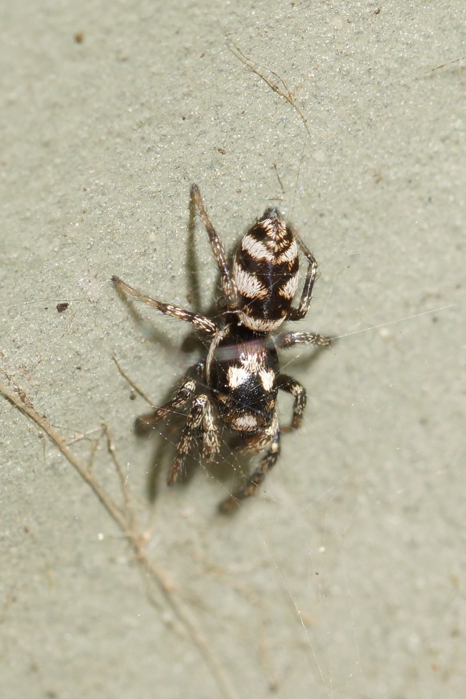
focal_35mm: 158
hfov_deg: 8.7
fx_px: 3058
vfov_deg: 13.0
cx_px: 233
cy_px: 350
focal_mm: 105
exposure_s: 1/60
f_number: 7.1
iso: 200
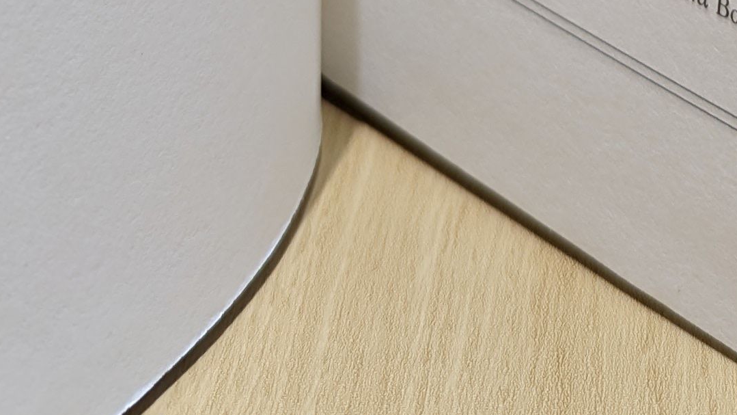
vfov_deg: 9.1
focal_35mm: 99
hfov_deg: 21.3
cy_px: -949
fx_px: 1935
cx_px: 582
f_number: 1.85
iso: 96
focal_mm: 6.81
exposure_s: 1/23.8
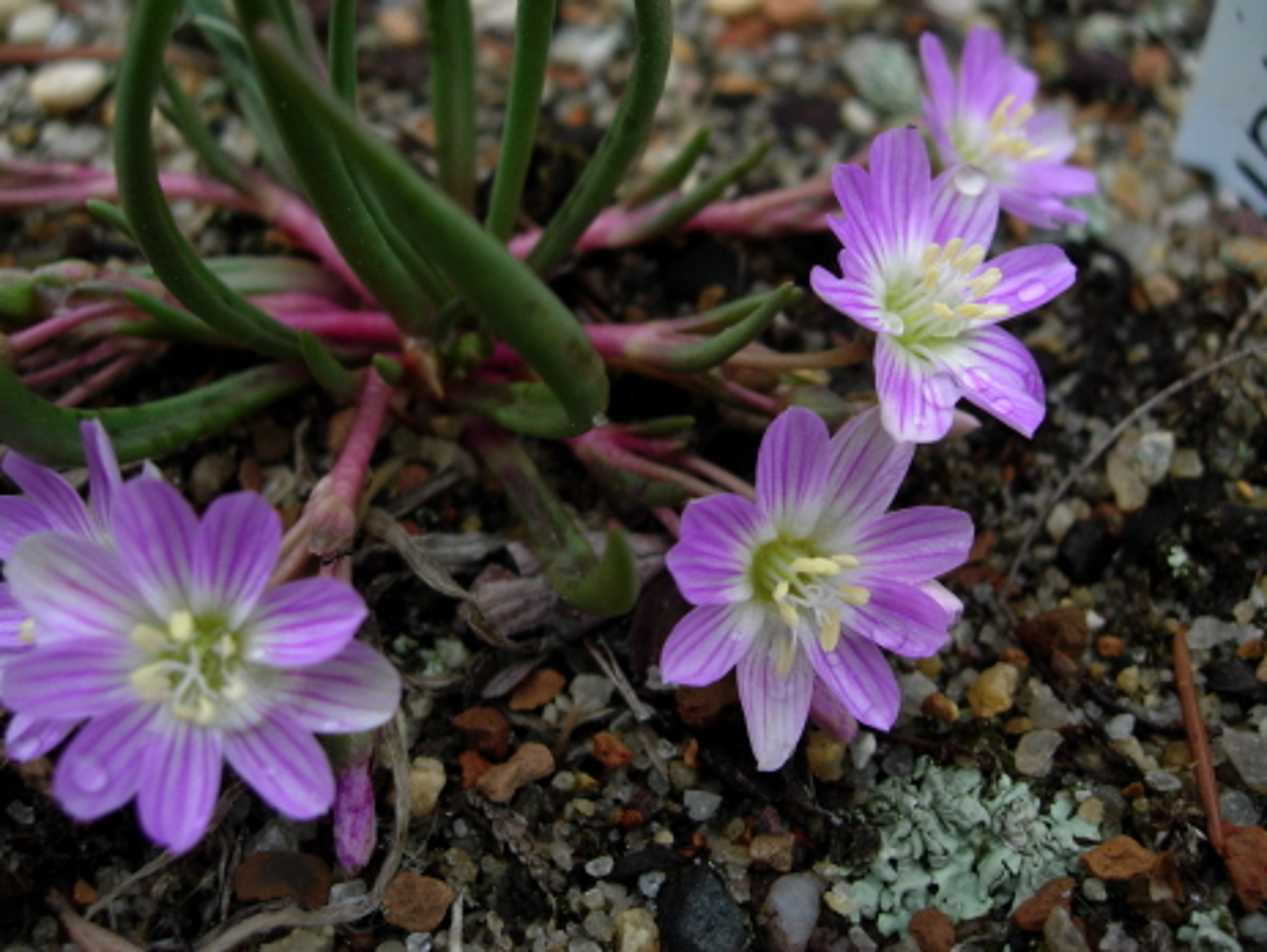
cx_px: 597
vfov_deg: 35.2
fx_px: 1502
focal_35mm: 41
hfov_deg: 45.7
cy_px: 442
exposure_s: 1/645
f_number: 2.8
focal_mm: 7.8
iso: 64
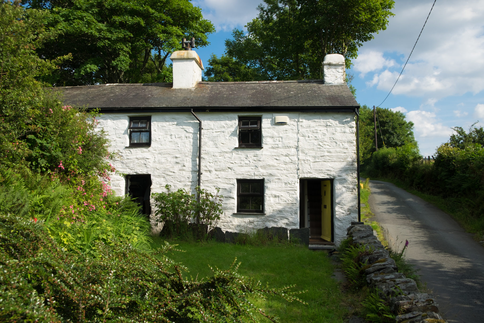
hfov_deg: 67.4
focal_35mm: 27
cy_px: 162
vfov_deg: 47.9
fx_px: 363
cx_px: 242
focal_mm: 18
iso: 200
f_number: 5.6
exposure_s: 1/500
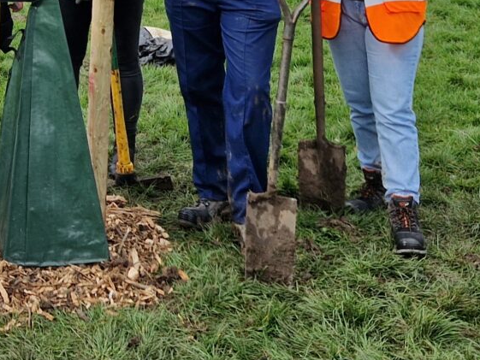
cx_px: 12
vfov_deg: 16.2
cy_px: -169
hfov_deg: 22.5
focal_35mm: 84
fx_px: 1165
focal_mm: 5.4
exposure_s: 1/1116
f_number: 1.8
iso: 50
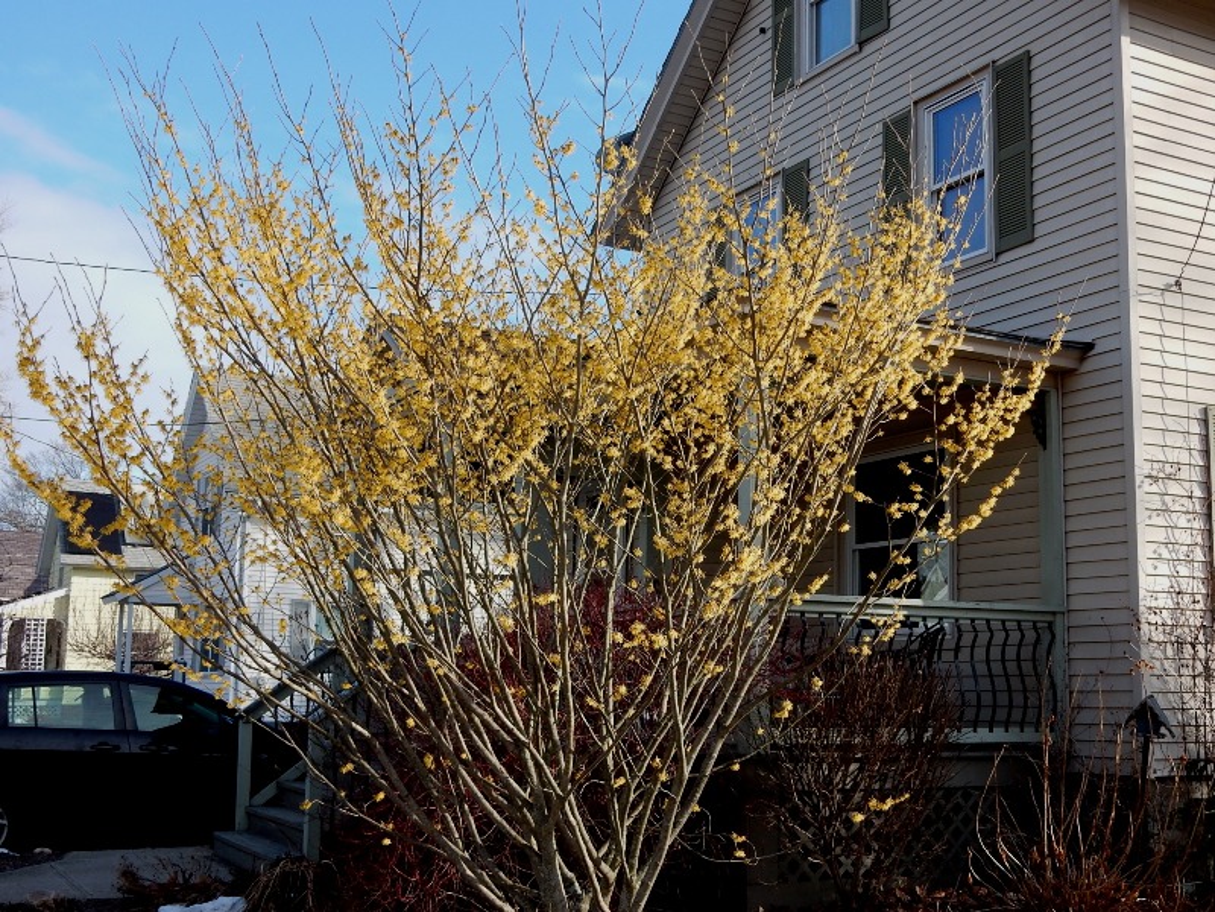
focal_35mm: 43
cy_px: 456
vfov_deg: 33.6
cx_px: 608
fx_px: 1509
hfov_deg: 43.9
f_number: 4.2
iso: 125
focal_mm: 7.6
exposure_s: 1/400
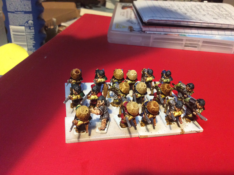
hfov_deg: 56.9
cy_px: 88
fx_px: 216
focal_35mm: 32
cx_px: 117
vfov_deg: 44.1
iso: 250
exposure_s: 1/25
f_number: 2.4
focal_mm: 3.3
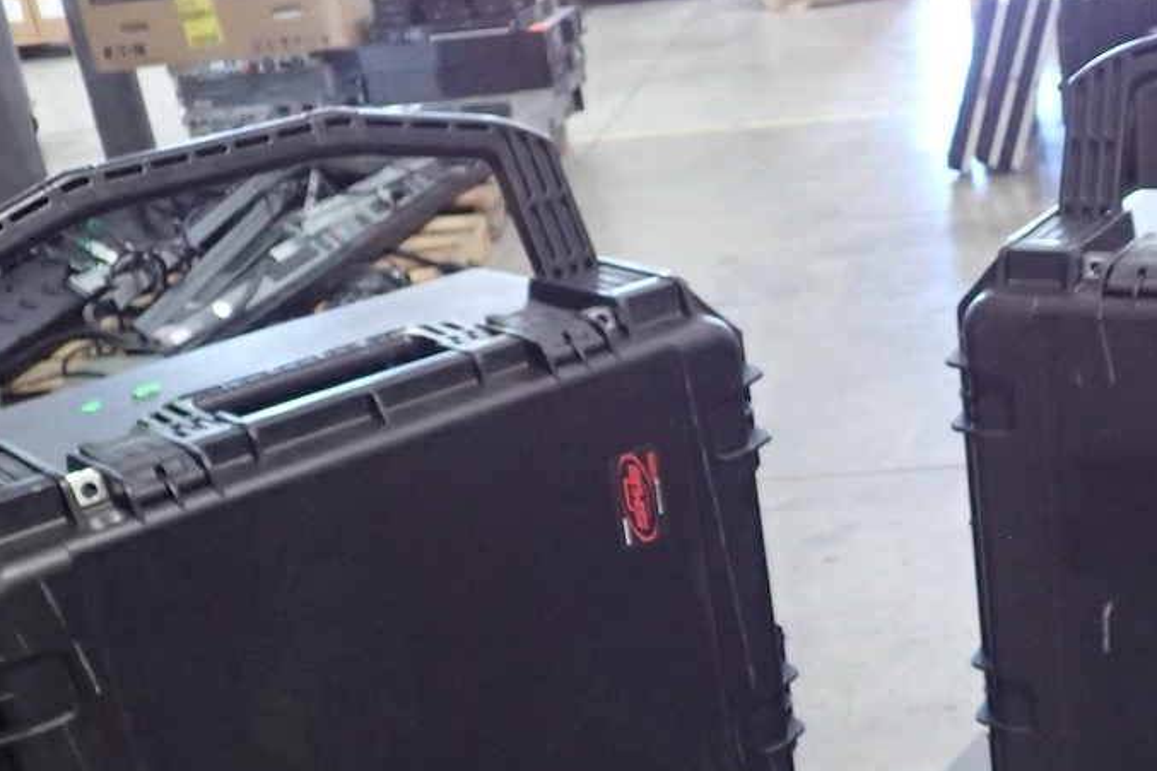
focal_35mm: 59
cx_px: 861
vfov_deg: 22.3
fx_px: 1896
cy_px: 730
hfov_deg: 33.3
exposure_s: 1/25
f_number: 2.3
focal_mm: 5.5
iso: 800
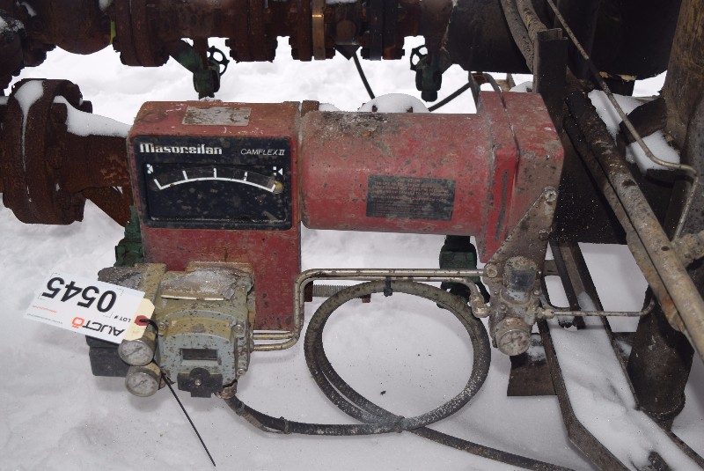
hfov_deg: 43.6
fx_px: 881
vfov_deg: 29.9
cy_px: 236
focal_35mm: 45
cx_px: 352
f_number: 5
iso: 180
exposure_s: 1/200
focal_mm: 30
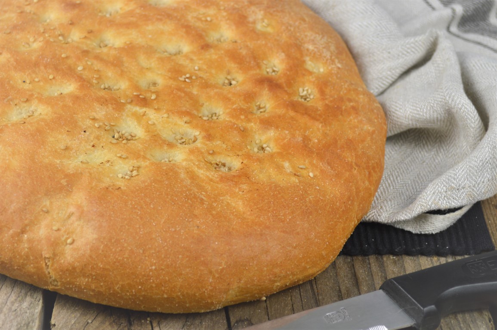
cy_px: 165
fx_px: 786
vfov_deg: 23.7
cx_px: 248
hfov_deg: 35.1
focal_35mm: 57
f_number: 5.6
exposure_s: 1/20
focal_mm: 38
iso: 100
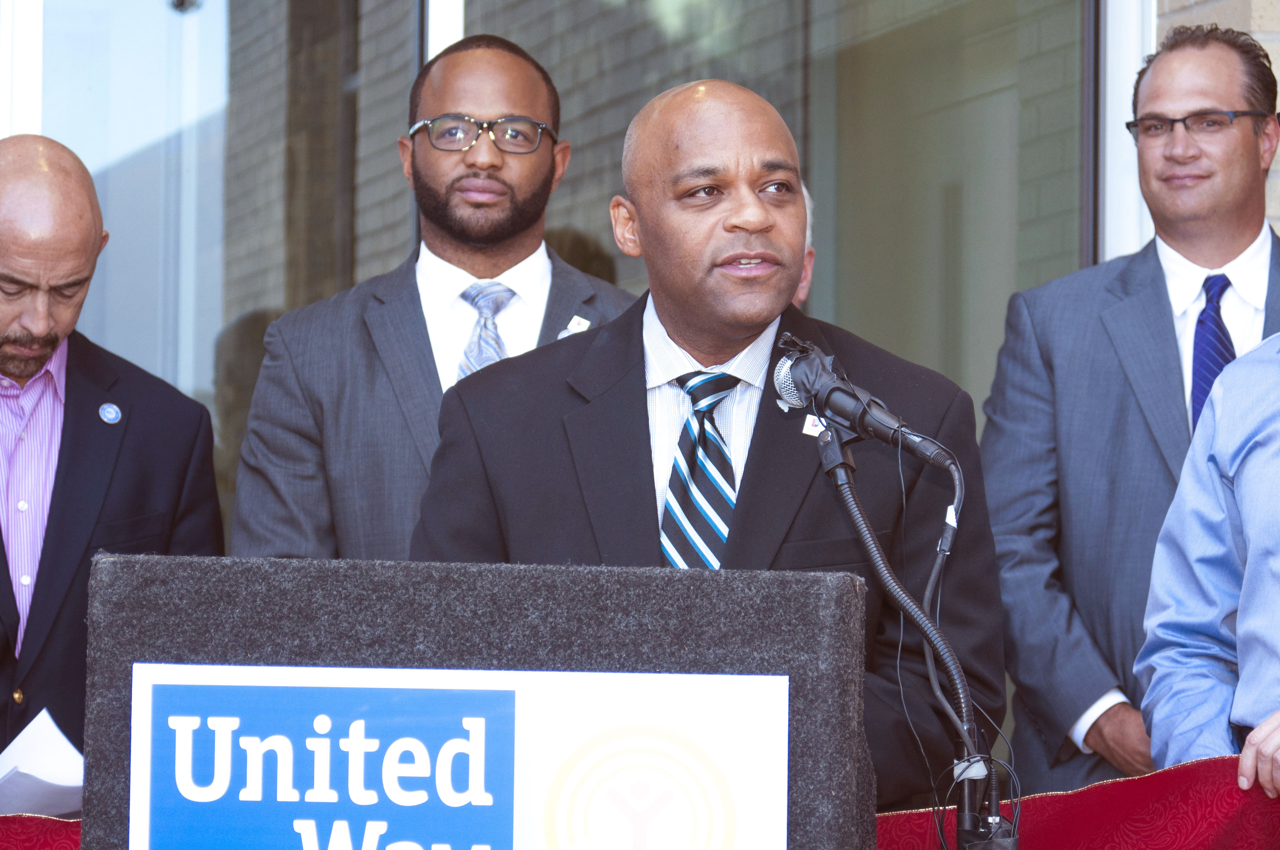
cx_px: 640
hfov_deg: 17.1
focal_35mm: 120
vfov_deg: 11.4
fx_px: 4261
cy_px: 425
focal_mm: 80
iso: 200
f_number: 5.6
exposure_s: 1/100
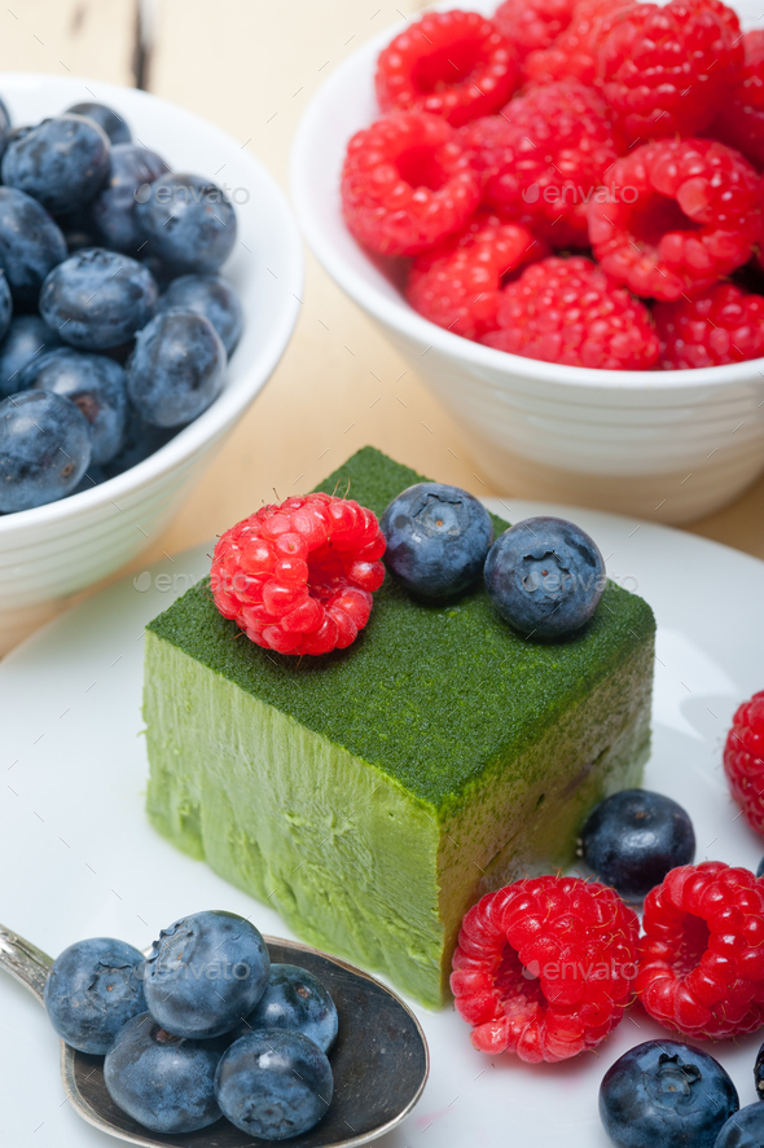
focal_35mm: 60
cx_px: 382
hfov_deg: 22.6
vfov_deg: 33.4
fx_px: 1913
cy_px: 574
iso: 200
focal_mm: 60
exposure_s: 1/200
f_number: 13
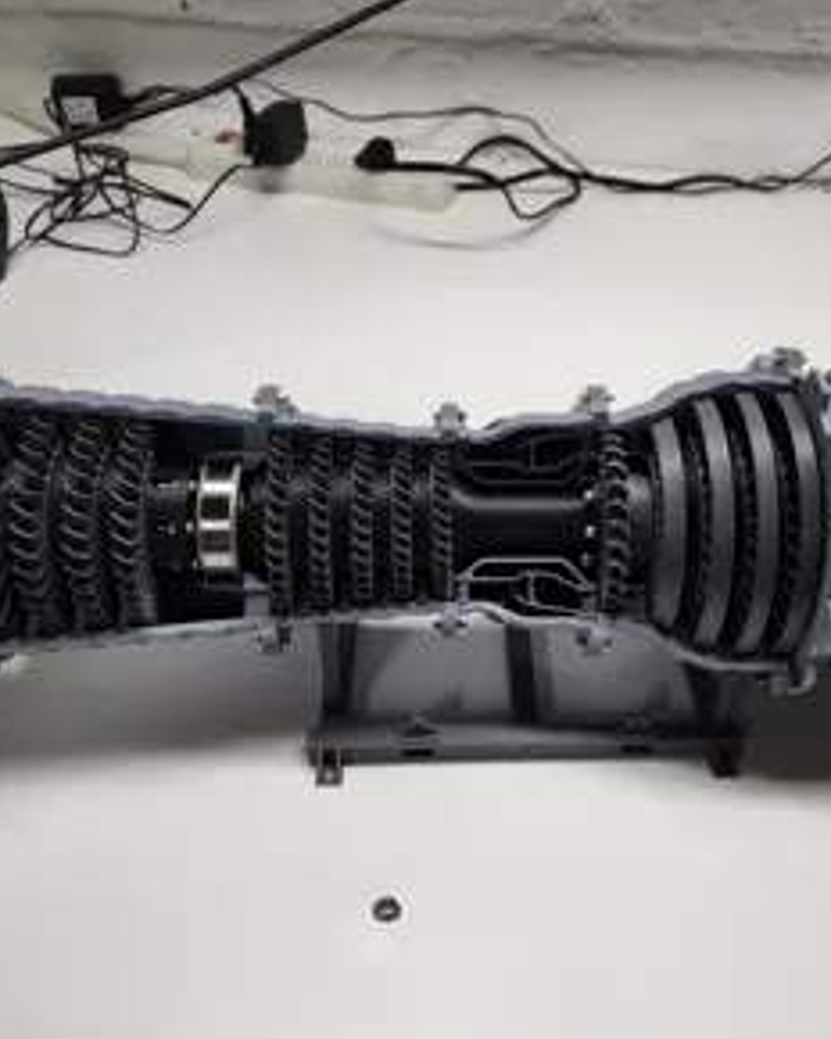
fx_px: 953
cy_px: 530
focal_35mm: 31
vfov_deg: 57.2
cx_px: 501
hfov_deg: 46.8
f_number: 1.8
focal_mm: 6.4
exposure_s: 1/120
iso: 80
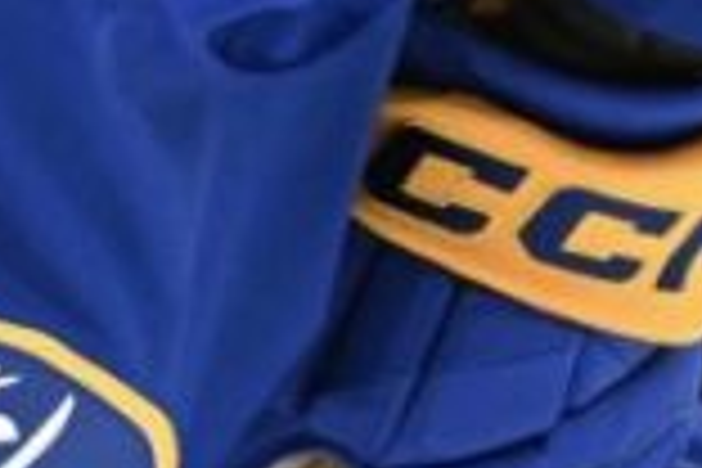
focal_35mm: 985
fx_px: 19206
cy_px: -148
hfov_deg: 2.1
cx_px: -351
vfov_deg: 1.4
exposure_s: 1/1600
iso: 3200
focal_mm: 200
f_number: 3.5
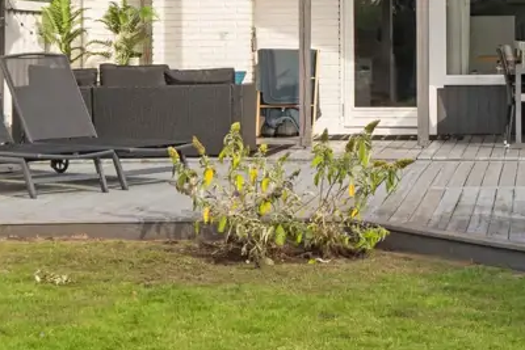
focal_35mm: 112
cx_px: 528
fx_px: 1641
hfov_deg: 17.7
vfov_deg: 12.0
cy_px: -25
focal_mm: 25
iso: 200
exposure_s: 1/160
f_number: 8
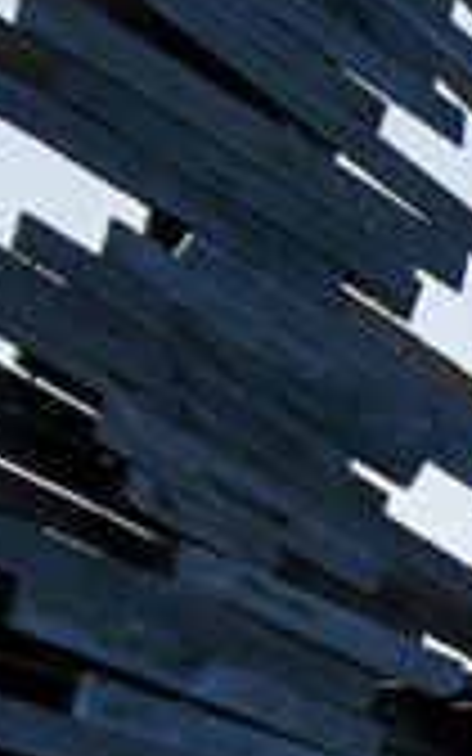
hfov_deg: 6.2
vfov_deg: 11.8
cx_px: 1834
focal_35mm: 177
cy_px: 486
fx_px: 3643
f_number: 6.3
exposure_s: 1/60
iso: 64
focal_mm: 19
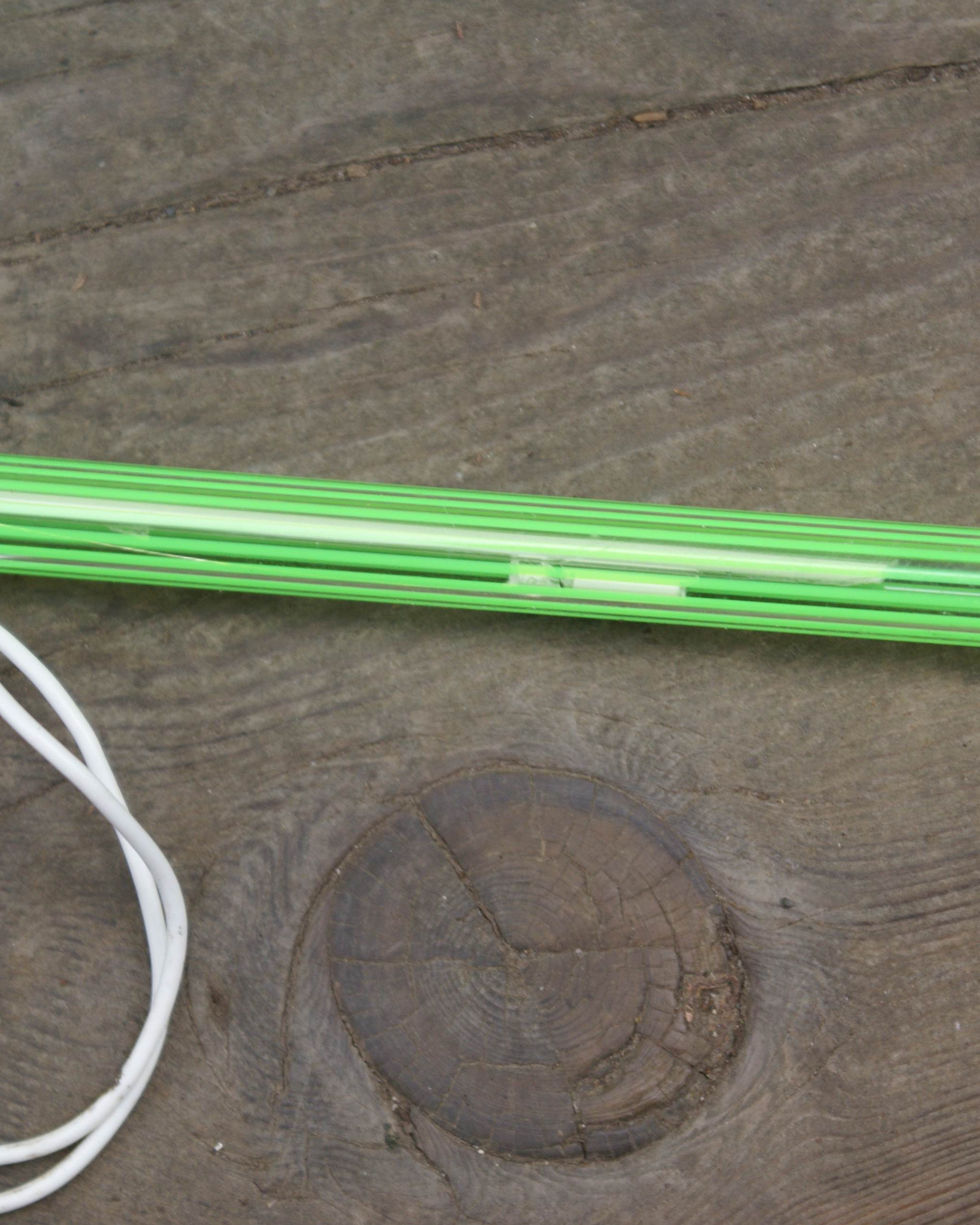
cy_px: 614
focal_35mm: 148
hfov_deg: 10.4
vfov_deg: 13.0
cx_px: 877
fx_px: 5365
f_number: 5.6
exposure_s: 1/125
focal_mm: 70
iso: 160
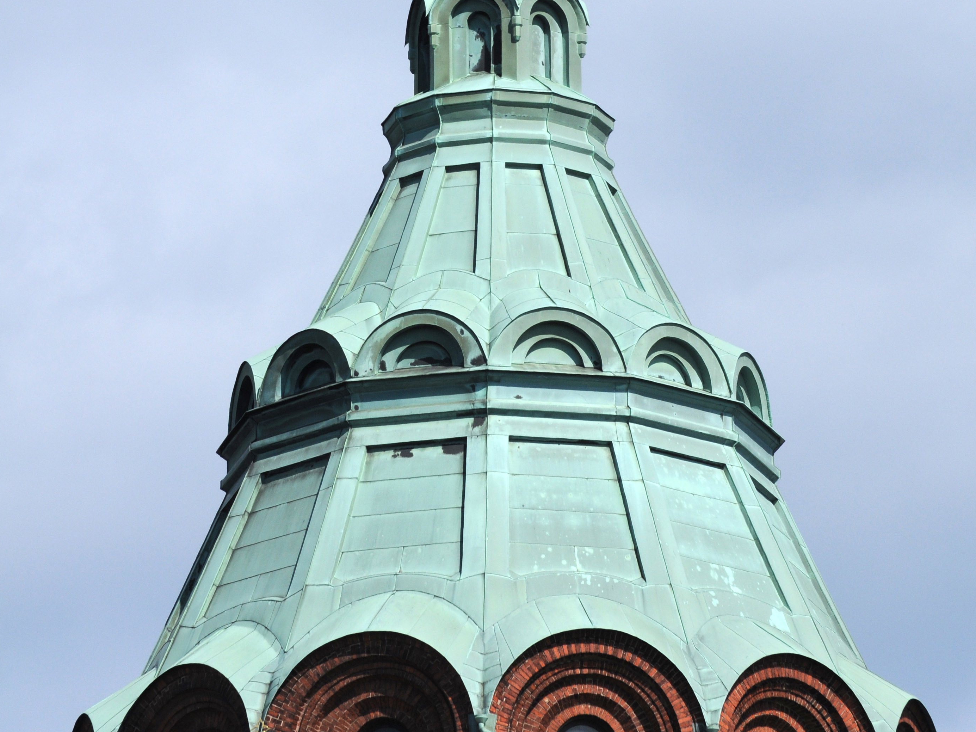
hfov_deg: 4.6
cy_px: 85
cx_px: 487
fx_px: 12264
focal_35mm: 435
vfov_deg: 3.4
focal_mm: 200
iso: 200
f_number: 13
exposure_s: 1/640
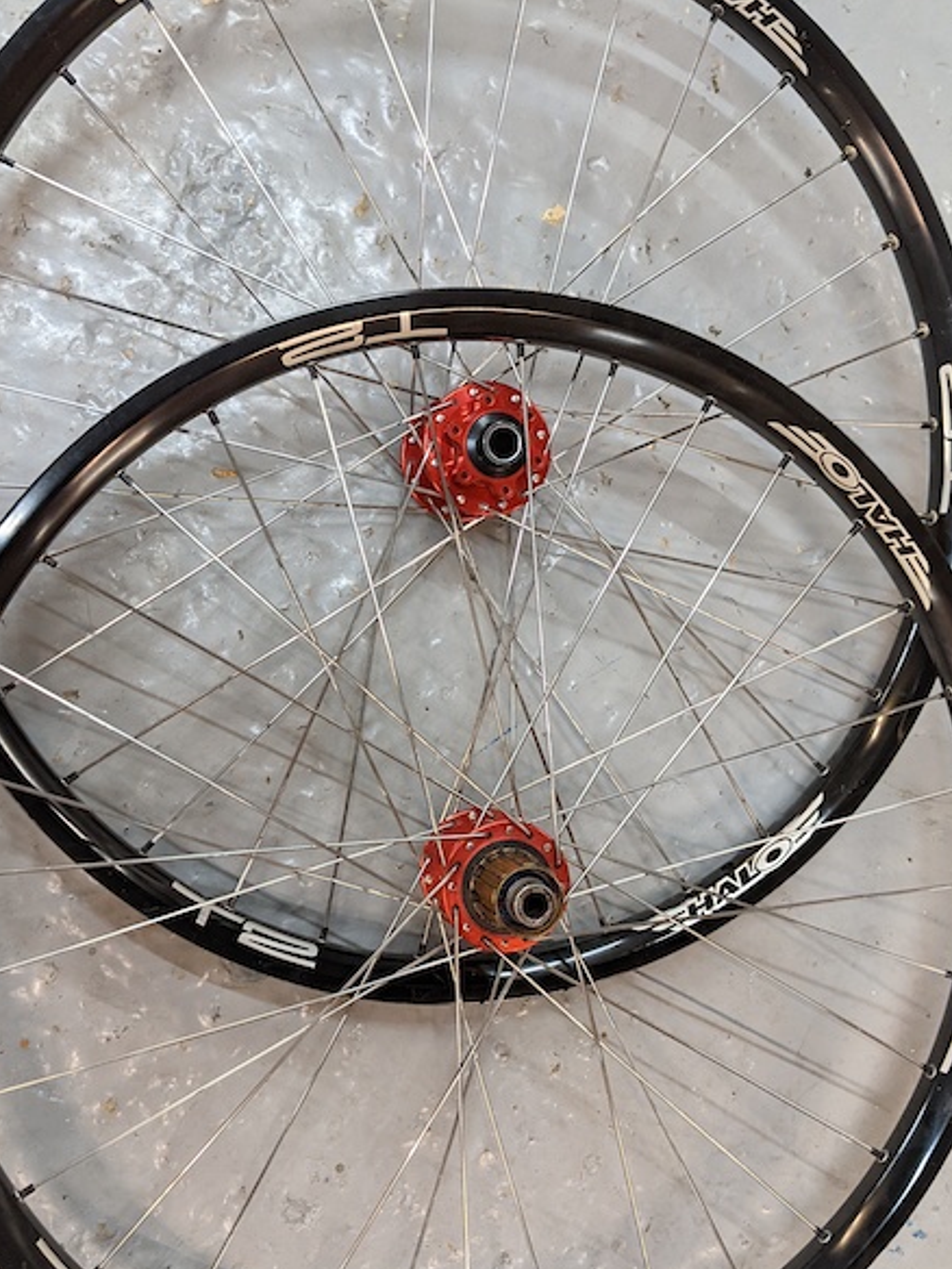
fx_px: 1357
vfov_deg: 50.1
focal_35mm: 37
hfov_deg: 38.6
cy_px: 693
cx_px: 437
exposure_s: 1/25
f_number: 1.73
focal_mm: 4.38
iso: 179
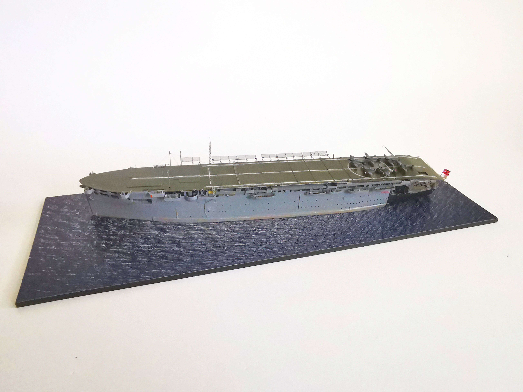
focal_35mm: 27
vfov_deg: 51.4
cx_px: 262
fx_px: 408
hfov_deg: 65.3
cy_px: 196
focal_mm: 2.35
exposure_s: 1/20
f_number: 2.2
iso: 500
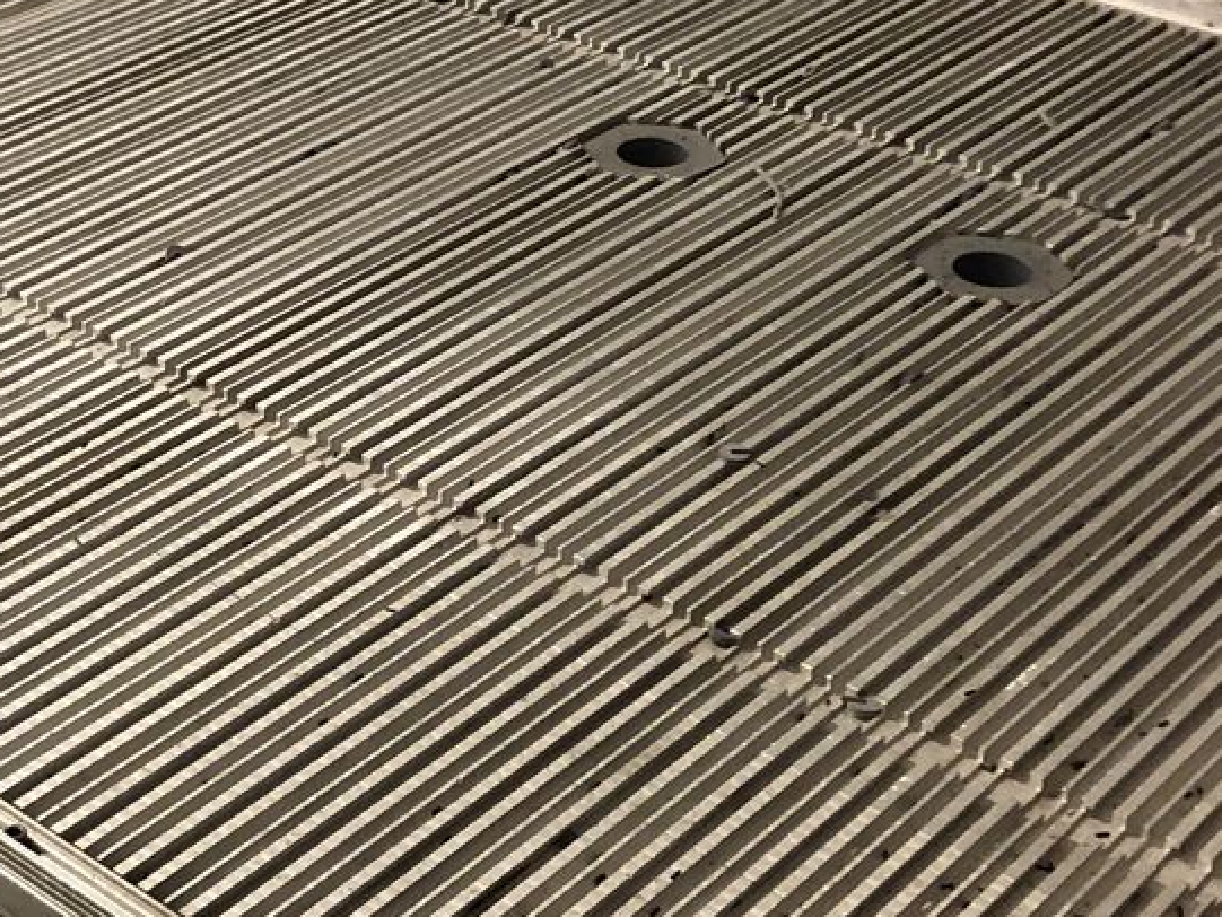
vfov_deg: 20.1
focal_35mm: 73
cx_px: 369
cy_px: 348
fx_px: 2578
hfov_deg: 26.5
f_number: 1.8
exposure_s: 1/15
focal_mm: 3.99
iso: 100
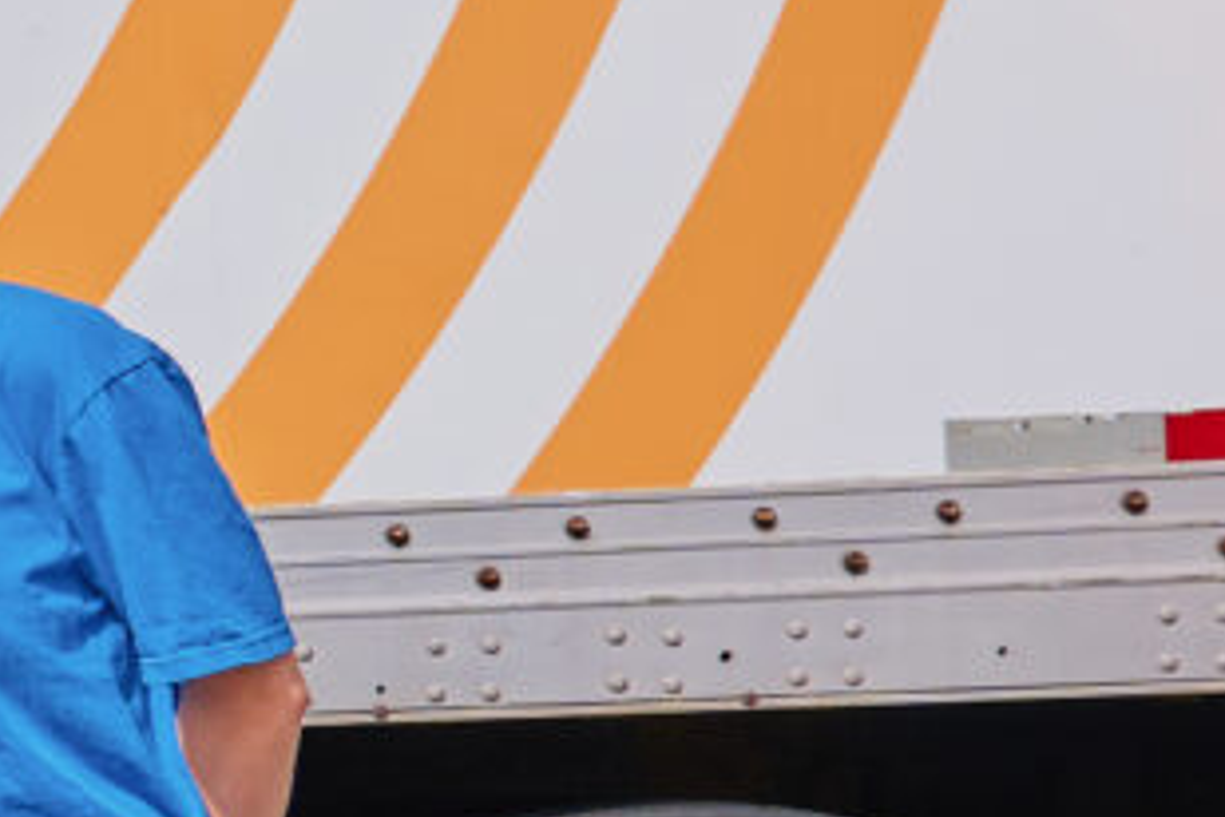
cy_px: 752
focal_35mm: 159
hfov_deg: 9.4
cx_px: -2739
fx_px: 5410
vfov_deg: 8.6
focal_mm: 24
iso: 100
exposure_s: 1/2000
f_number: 4
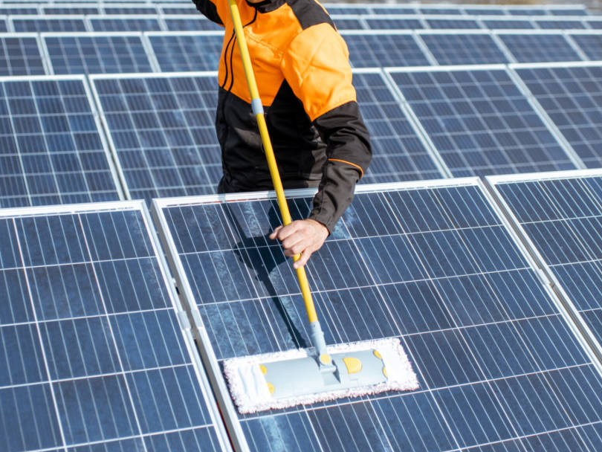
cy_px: 193
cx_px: 227
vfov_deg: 26.1
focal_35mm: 56
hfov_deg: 34.2
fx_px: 974
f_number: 2.2
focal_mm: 35
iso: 200
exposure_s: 1/5000
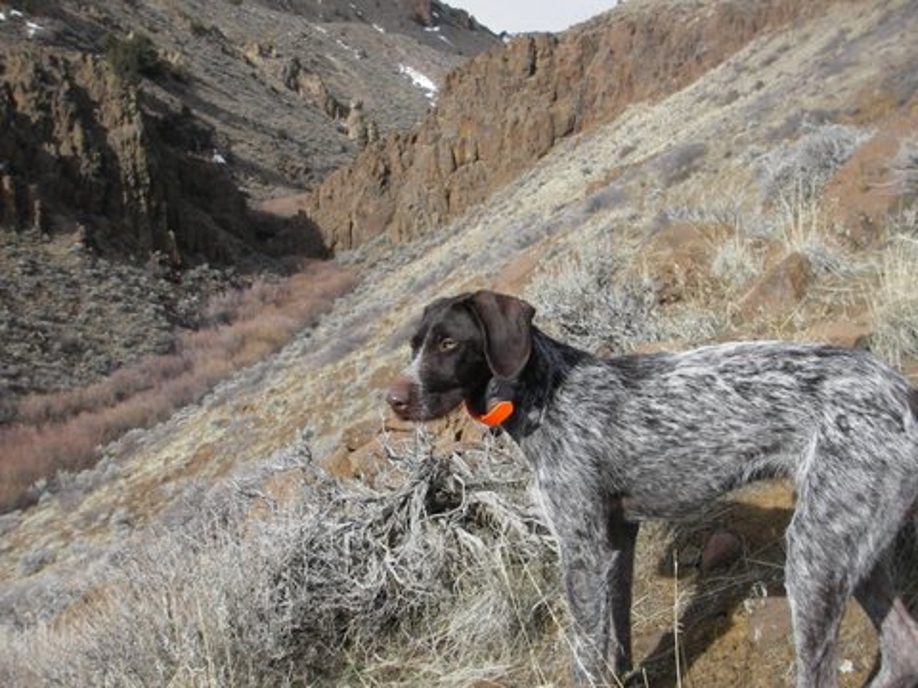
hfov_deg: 49.0
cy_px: 344
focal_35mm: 38
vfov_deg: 37.7
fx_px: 1008
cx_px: 459
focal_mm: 6.3
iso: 50
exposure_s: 1/160
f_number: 6.6
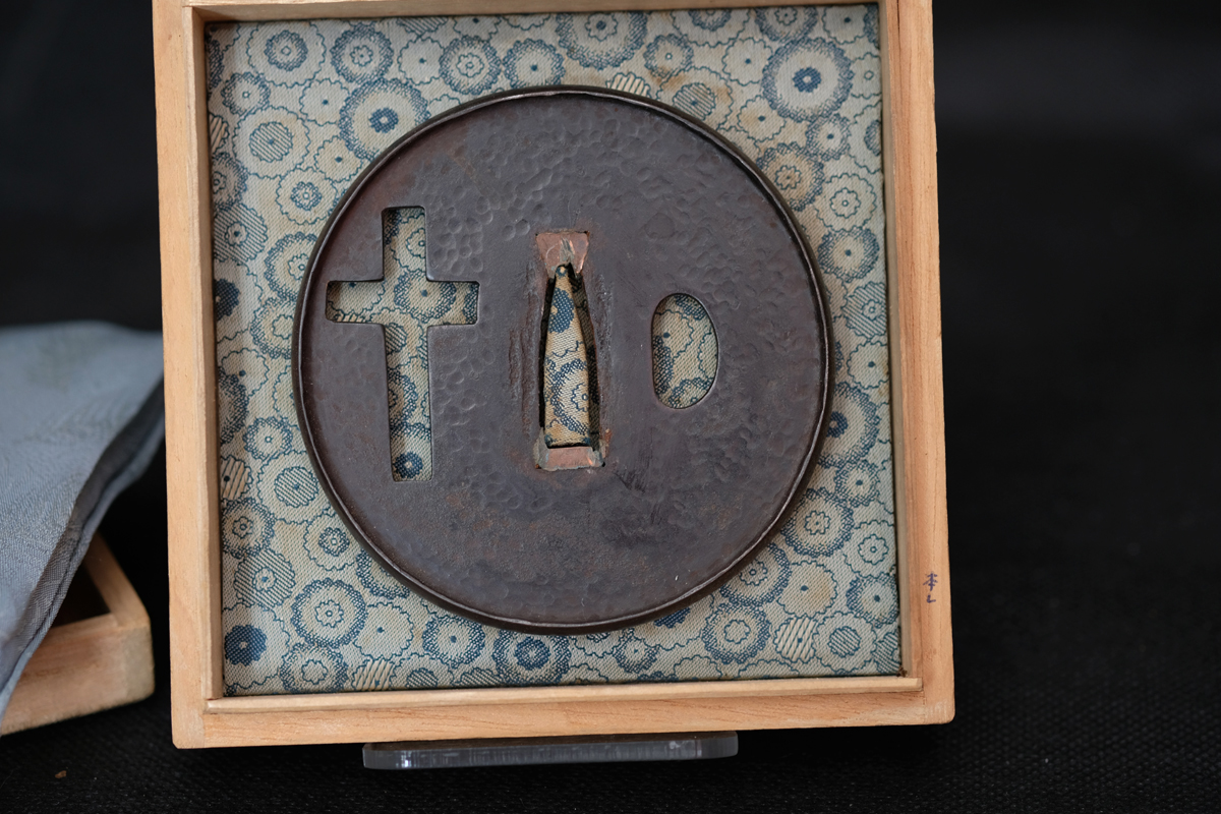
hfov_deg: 22.6
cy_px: 407
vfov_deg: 15.2
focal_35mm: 90
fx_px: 3052
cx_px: 610
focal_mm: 60
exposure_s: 1/30
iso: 320
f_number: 2.8
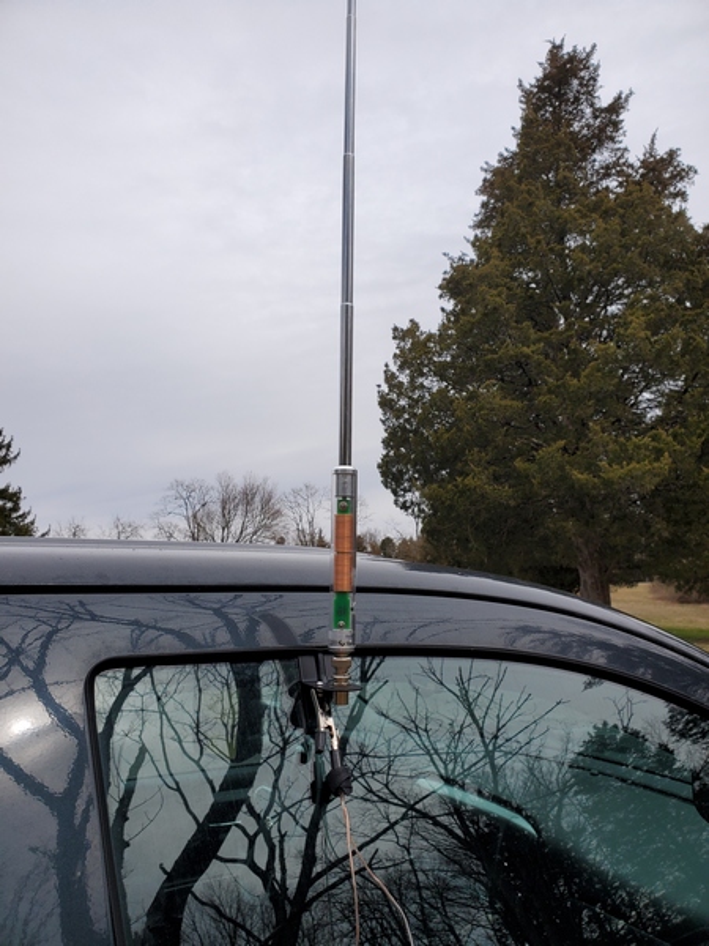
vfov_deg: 67.3
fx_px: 710
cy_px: 473
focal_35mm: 26
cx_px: 354
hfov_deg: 53.1
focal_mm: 4.3
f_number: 2.4
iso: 50
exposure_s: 1/1013
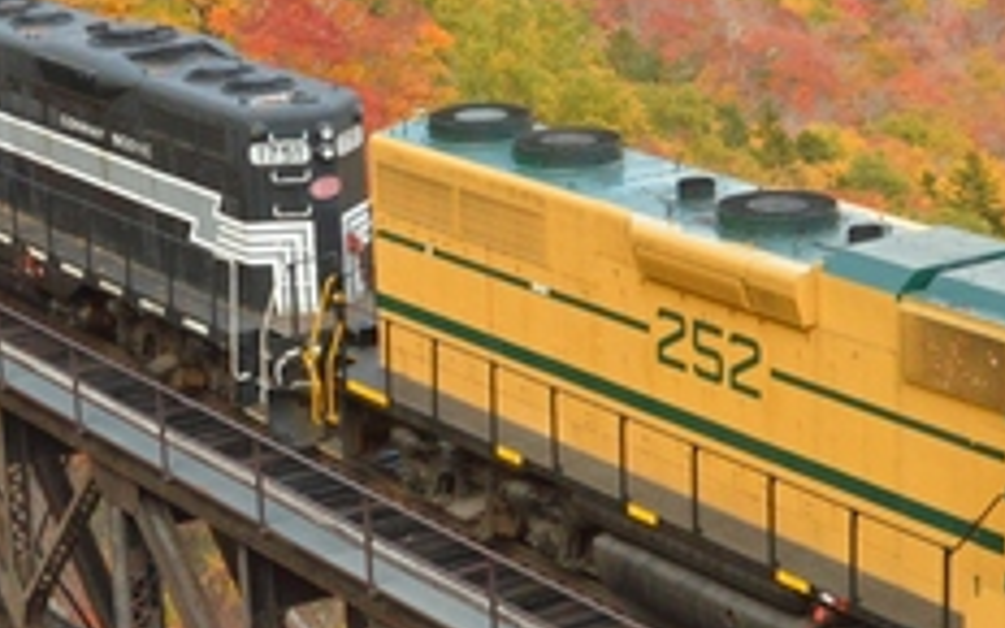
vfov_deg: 13.0
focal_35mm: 101
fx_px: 2766
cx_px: 429
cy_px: 353
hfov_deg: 20.6
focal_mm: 18
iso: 800
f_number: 9
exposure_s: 1/500
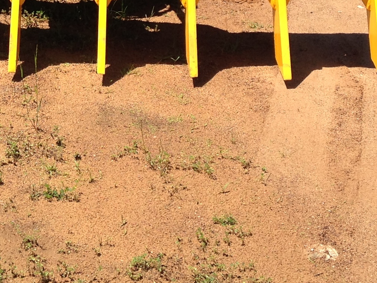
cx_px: 28
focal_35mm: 108
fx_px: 1176
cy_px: -48
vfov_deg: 13.4
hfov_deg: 17.9
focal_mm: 4.12
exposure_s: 1/985
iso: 50
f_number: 2.4
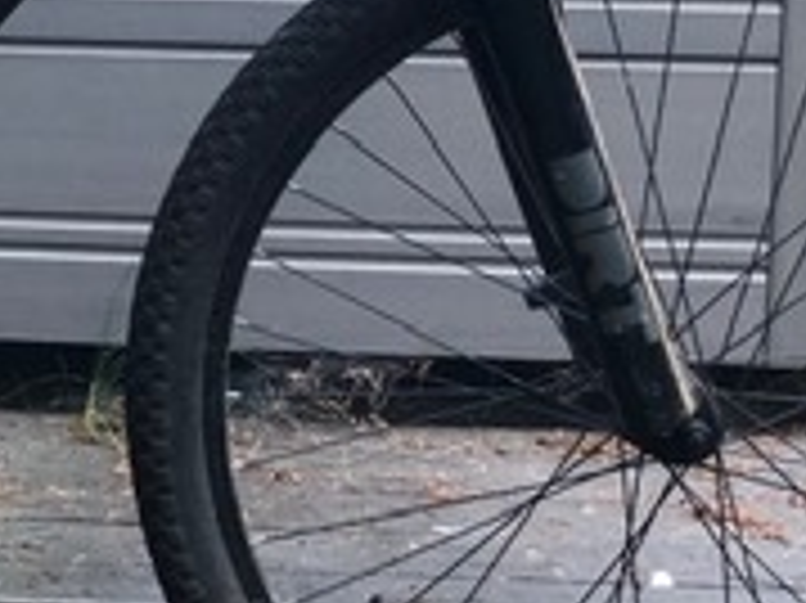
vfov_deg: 14.5
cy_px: -36
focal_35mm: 100
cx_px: -149
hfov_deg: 18.7
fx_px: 2327
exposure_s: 1/40
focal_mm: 4
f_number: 1.8
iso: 25
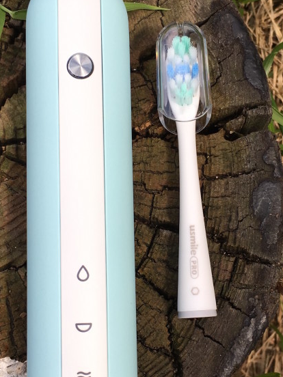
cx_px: 185
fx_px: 763
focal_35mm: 70
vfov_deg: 27.8
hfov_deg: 20.9
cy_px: 187
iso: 25
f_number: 2.2
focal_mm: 4.15
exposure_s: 1/836
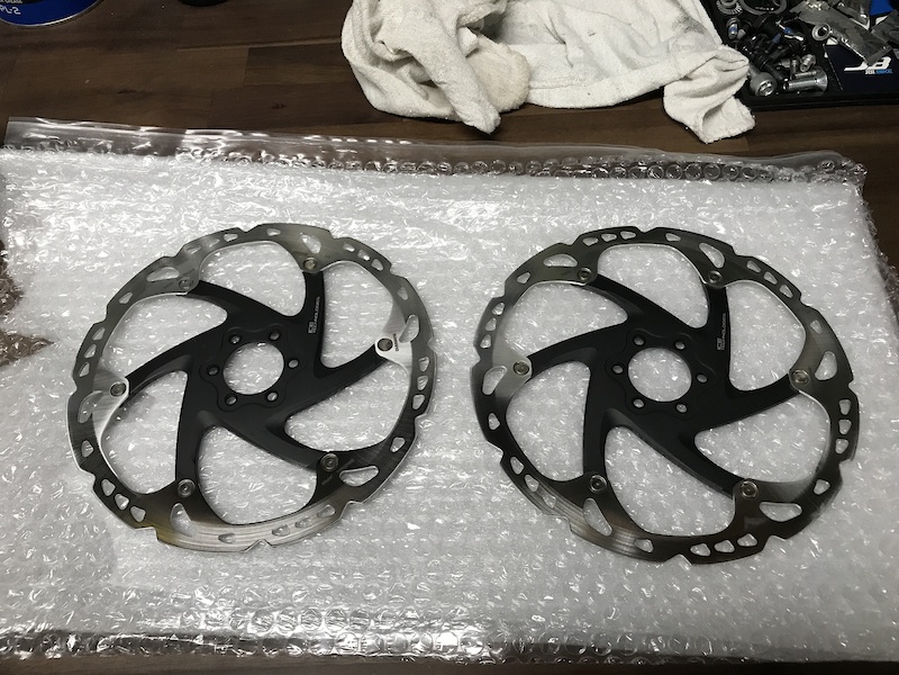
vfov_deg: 49.7
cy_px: 338
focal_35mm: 28
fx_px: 727
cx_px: 450
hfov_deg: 63.4
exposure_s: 1/30
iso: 32
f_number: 1.8
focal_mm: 3.99
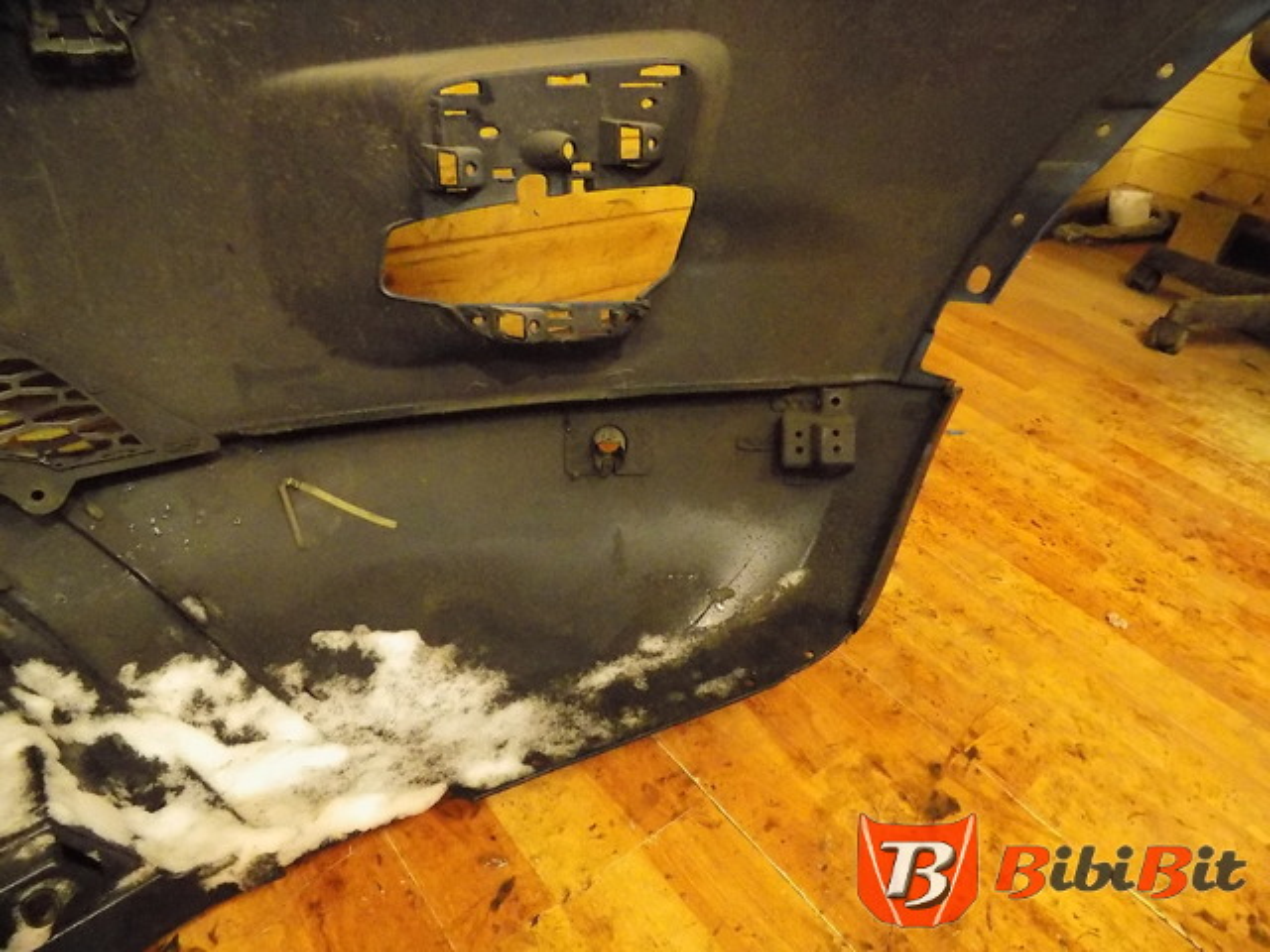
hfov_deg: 73.9
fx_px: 844
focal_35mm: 23
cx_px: 635
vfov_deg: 58.9
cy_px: 476
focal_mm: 4
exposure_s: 1/50
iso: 1600
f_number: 3.1
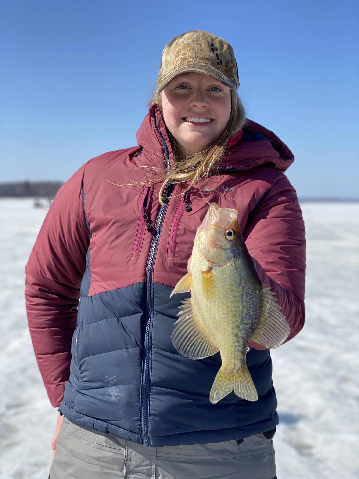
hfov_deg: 28.0
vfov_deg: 36.8
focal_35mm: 52
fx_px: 719
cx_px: 180
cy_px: 240
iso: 20
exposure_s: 1/1497
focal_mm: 6
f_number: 2
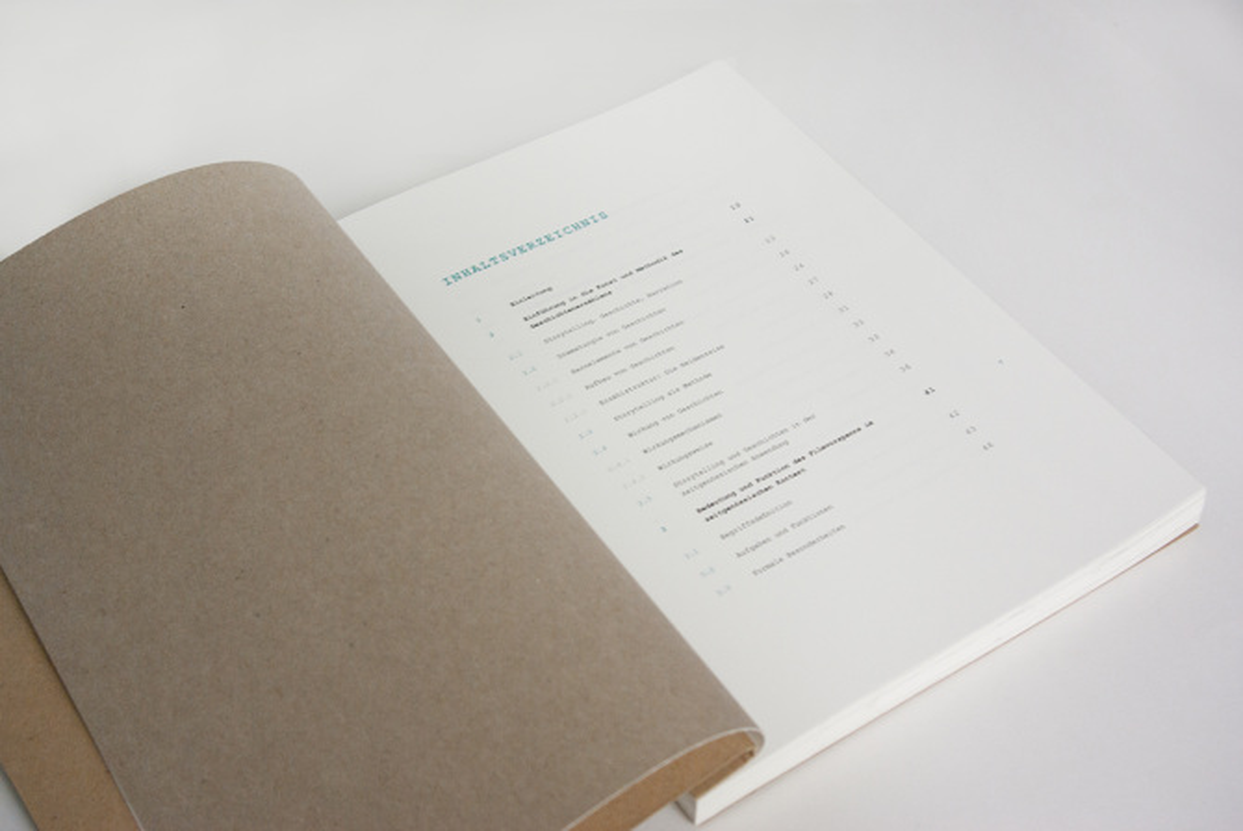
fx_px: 1970
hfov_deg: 35.0
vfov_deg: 23.8
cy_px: 416
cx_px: 622
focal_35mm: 57
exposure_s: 1/60
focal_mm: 38
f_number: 4.5
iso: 400
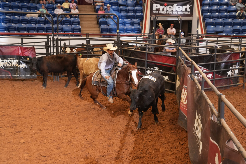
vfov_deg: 24.2
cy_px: 82
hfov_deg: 35.6
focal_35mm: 56
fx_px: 383
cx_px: 123
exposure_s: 1/200
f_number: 5
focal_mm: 56
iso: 3200
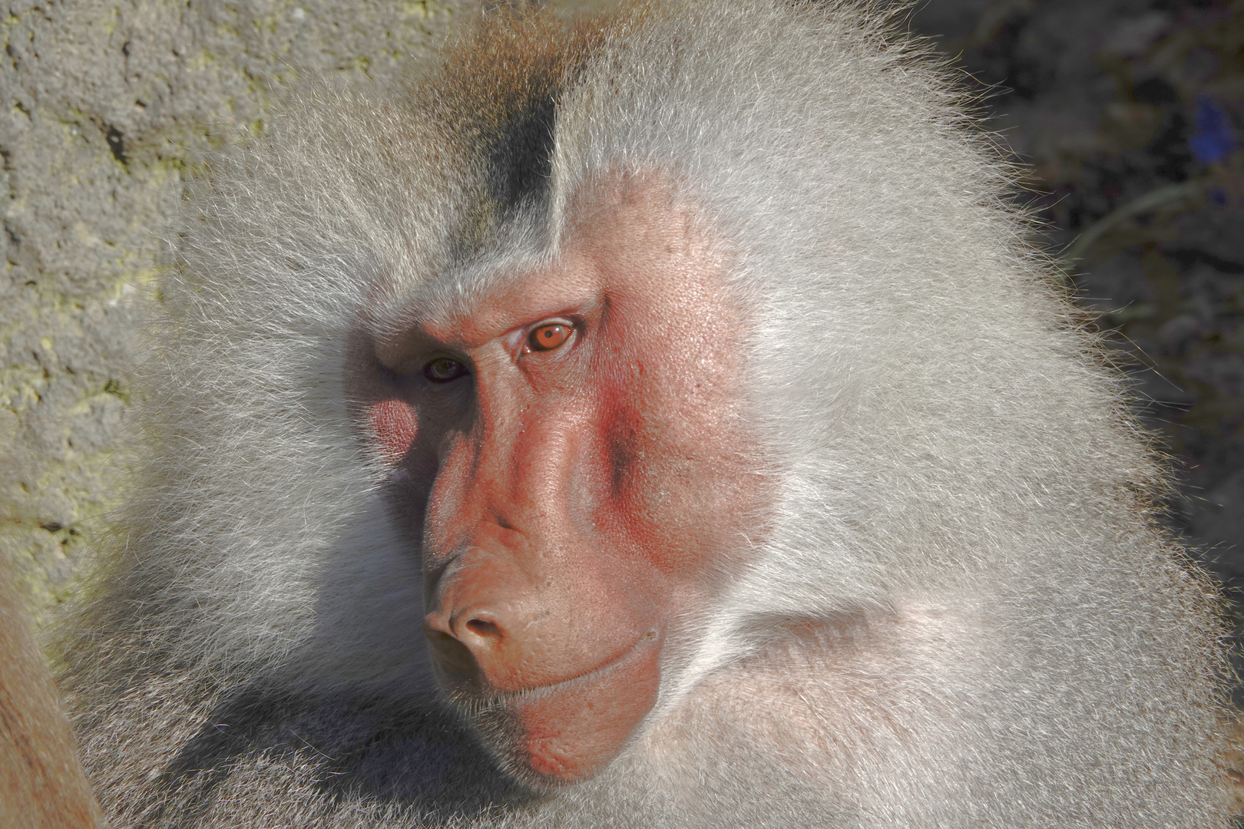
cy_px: 414
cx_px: 622
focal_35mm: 534
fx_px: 18451
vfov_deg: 2.6
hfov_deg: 3.9
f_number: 11
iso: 100
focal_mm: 195.64
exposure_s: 1/100
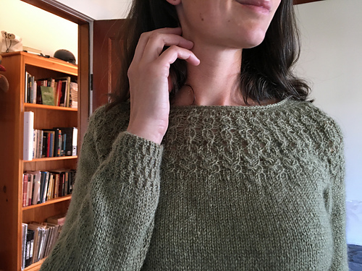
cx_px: 181
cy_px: 136
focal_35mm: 29
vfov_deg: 48.2
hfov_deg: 61.7
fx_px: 303
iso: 160
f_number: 2.2
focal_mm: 4.15
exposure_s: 1/33
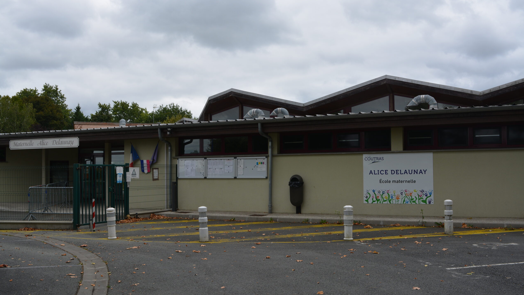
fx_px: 528
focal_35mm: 38
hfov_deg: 52.8
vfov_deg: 31.2
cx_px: 262
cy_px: 152
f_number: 8
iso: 110
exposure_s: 1/250
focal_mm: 24
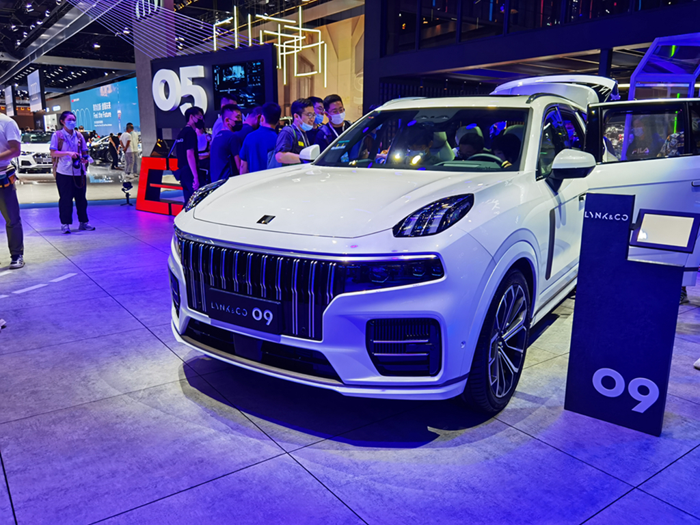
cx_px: 350
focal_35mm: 27
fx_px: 546
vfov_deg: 51.4
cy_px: 262
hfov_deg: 65.3
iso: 50
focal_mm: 6.71
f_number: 1.9
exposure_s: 1/163
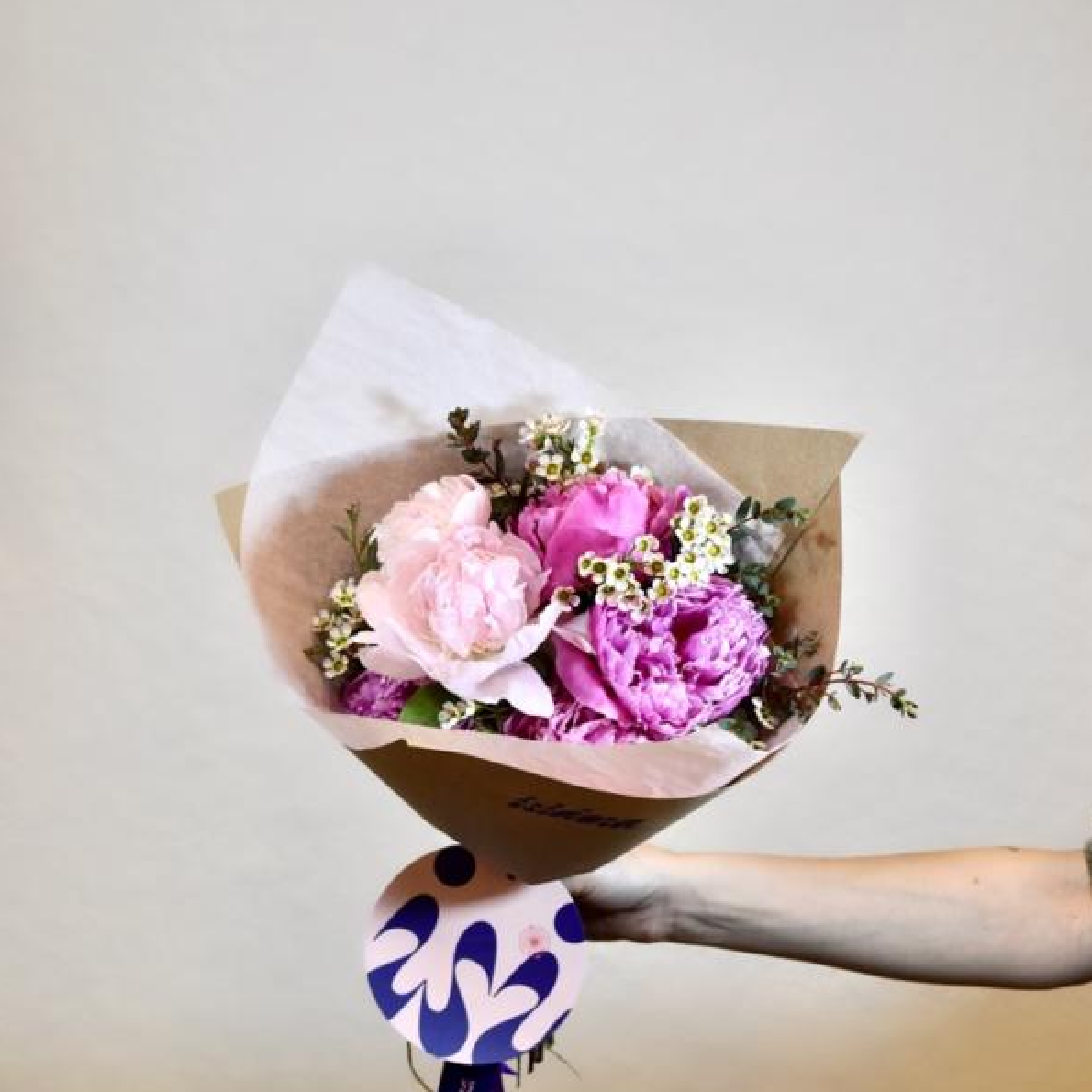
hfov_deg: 12.9
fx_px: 4818
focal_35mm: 135
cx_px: 545
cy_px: 732
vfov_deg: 12.9
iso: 800
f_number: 5.6
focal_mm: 70
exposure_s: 1/125
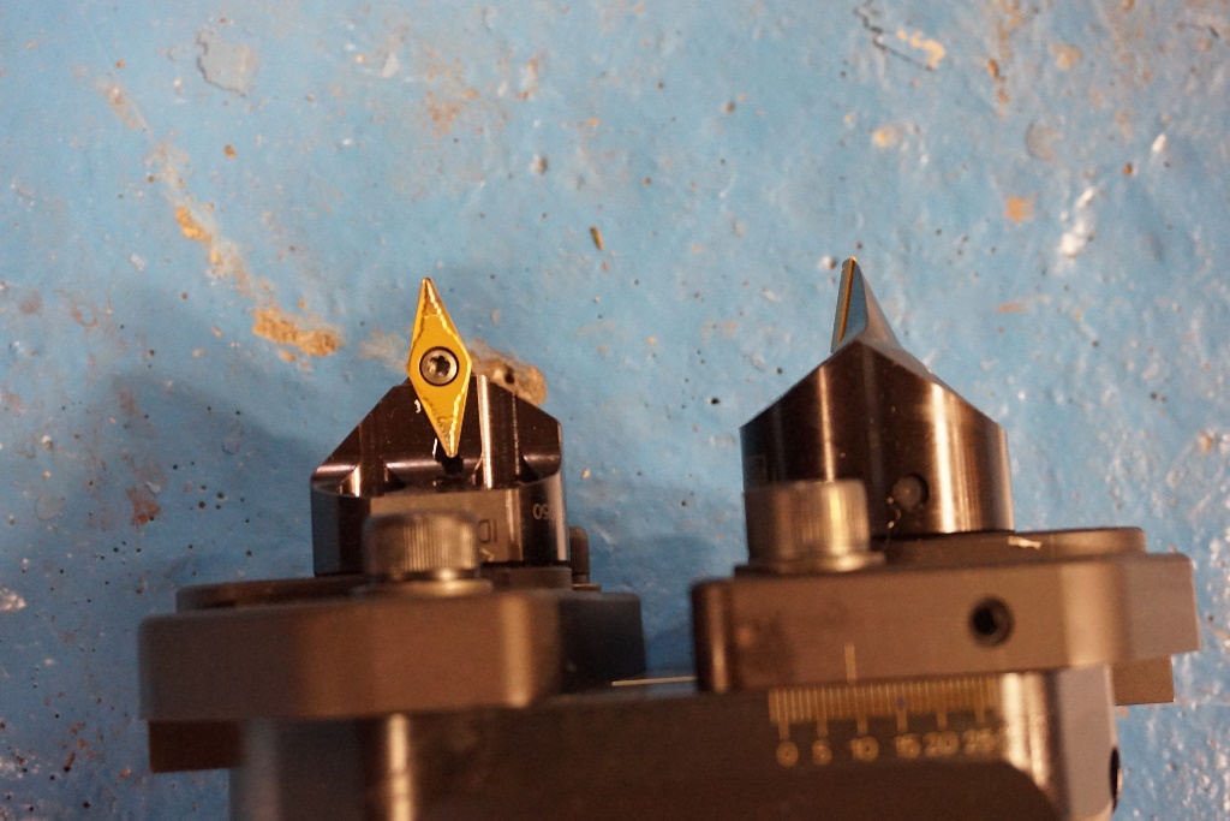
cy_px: 410
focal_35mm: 50
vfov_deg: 27.3
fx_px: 1691
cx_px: 615
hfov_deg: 40.0
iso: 3200
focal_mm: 33
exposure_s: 1/50
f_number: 5
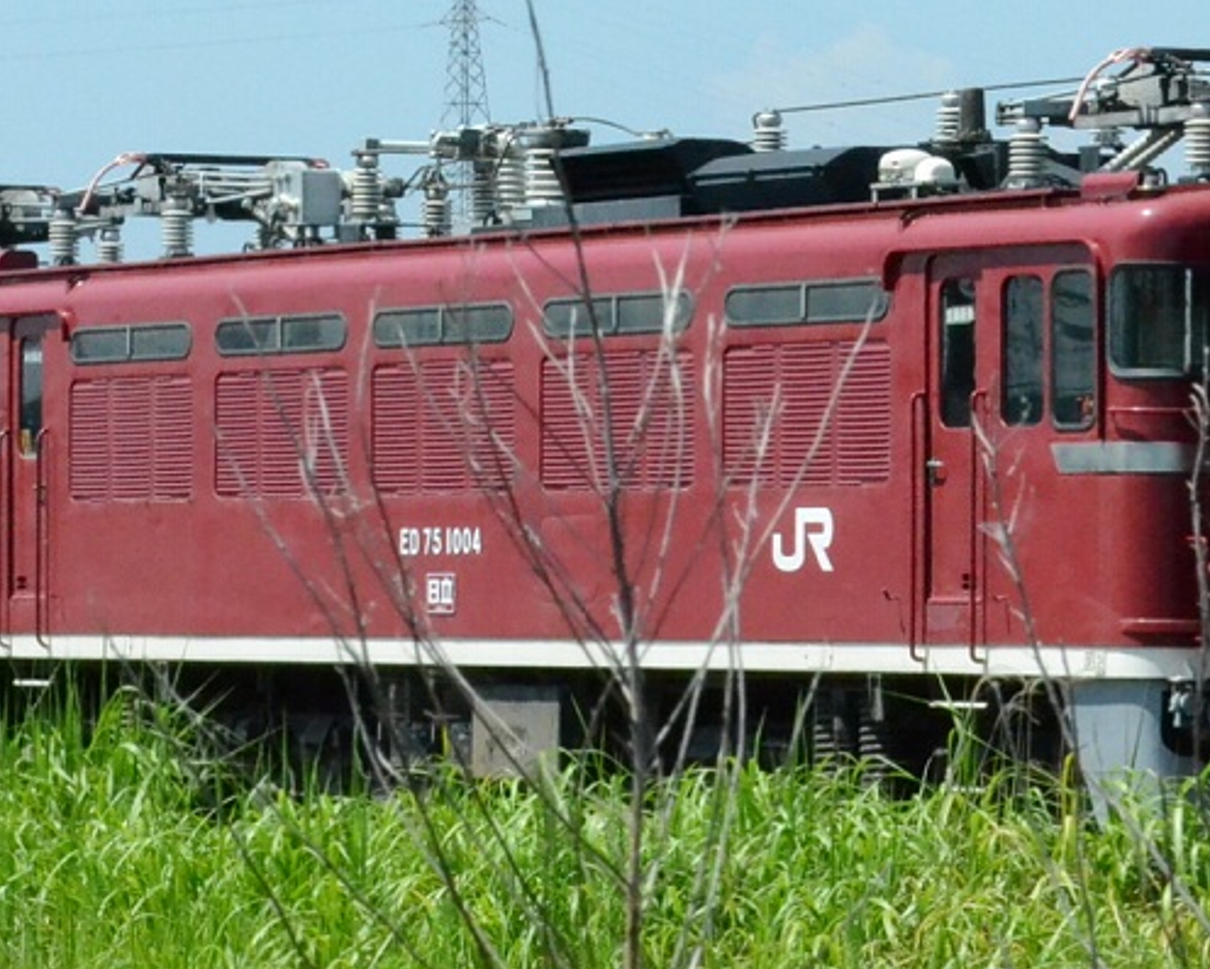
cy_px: 483
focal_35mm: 94
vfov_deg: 16.4
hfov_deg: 20.5
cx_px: 598
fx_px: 3351
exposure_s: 1/1250
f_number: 18
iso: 3200
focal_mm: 55
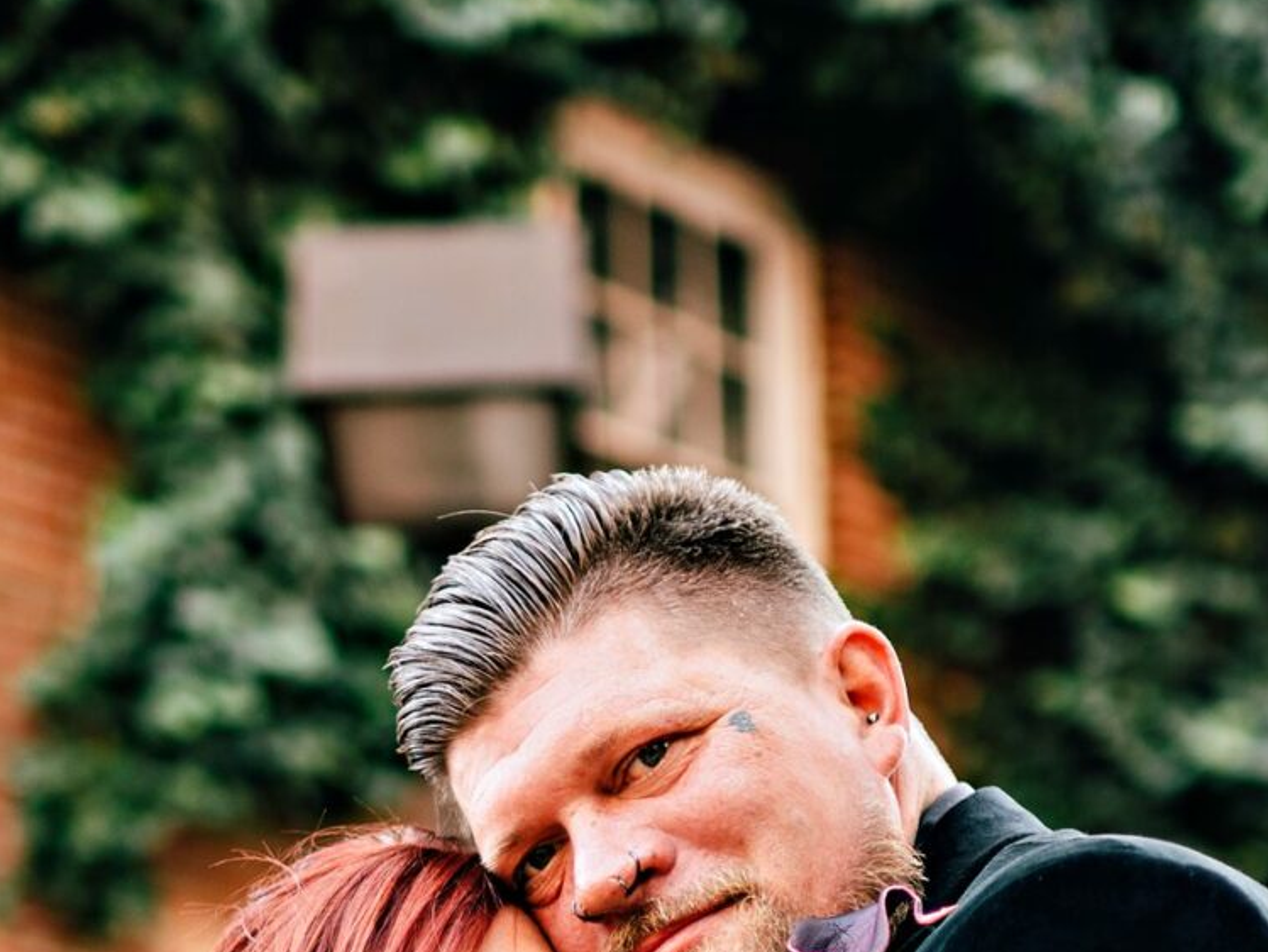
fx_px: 3371
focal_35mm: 92
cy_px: 1034
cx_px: 511
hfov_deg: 21.3
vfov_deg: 15.7
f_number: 1.4
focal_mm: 35
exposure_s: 1/1250
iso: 200
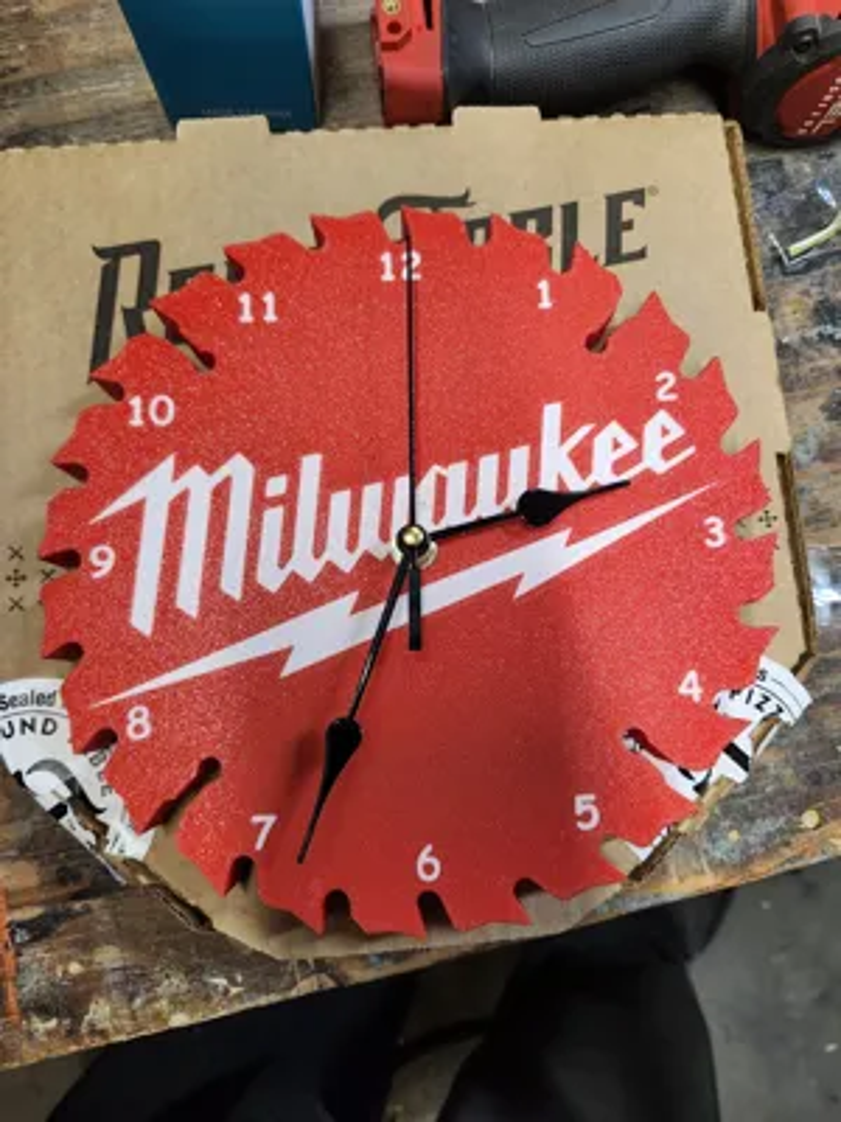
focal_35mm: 23
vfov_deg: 73.9
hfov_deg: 58.9
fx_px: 745
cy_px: 561
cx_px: 420
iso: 100
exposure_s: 1/120
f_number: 1.8
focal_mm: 5.54
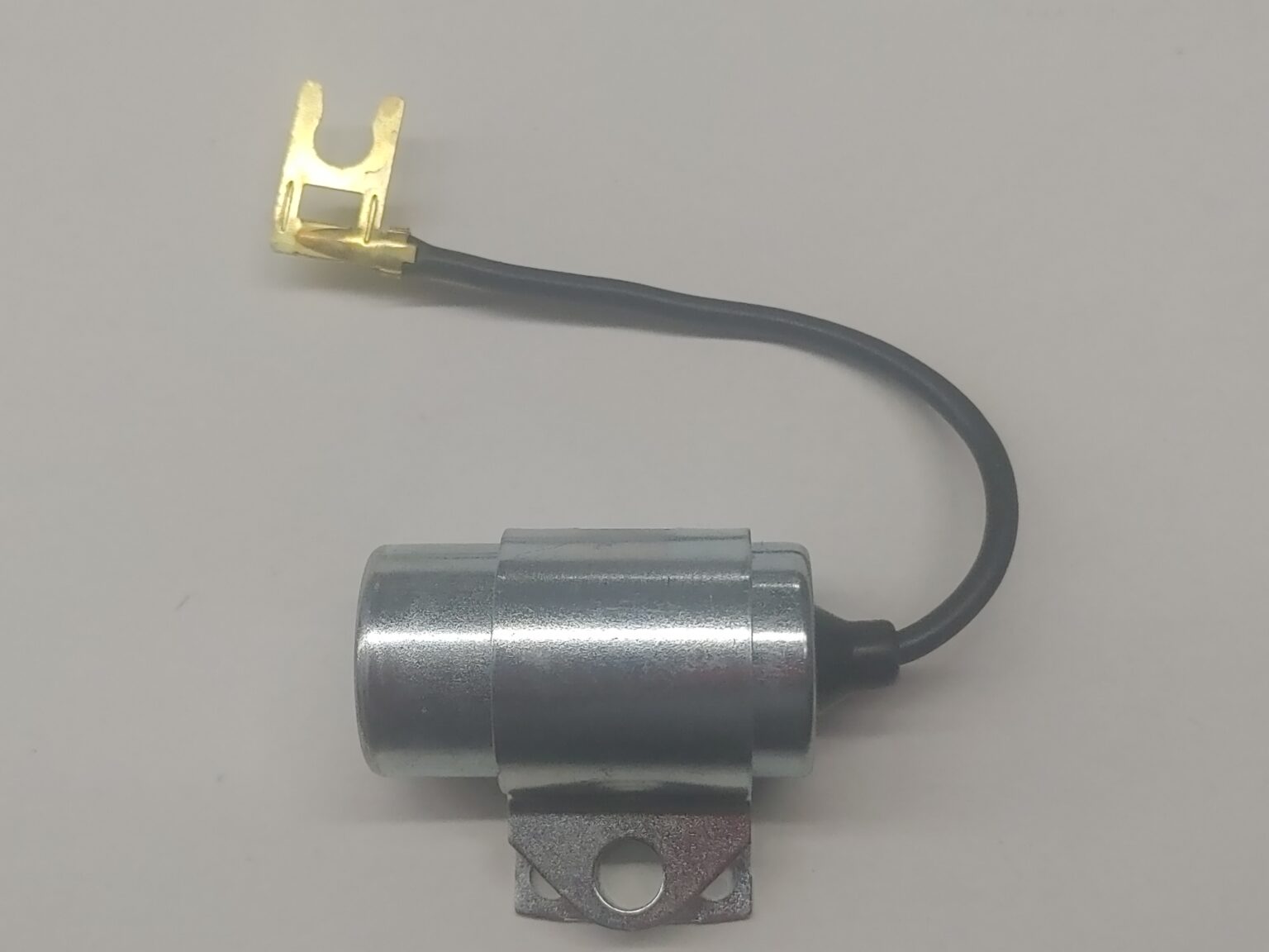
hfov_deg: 41.2
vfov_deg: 31.5
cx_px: 634
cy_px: 476
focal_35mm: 46
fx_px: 1686
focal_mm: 4.81
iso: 150
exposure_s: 1/120
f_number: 1.8
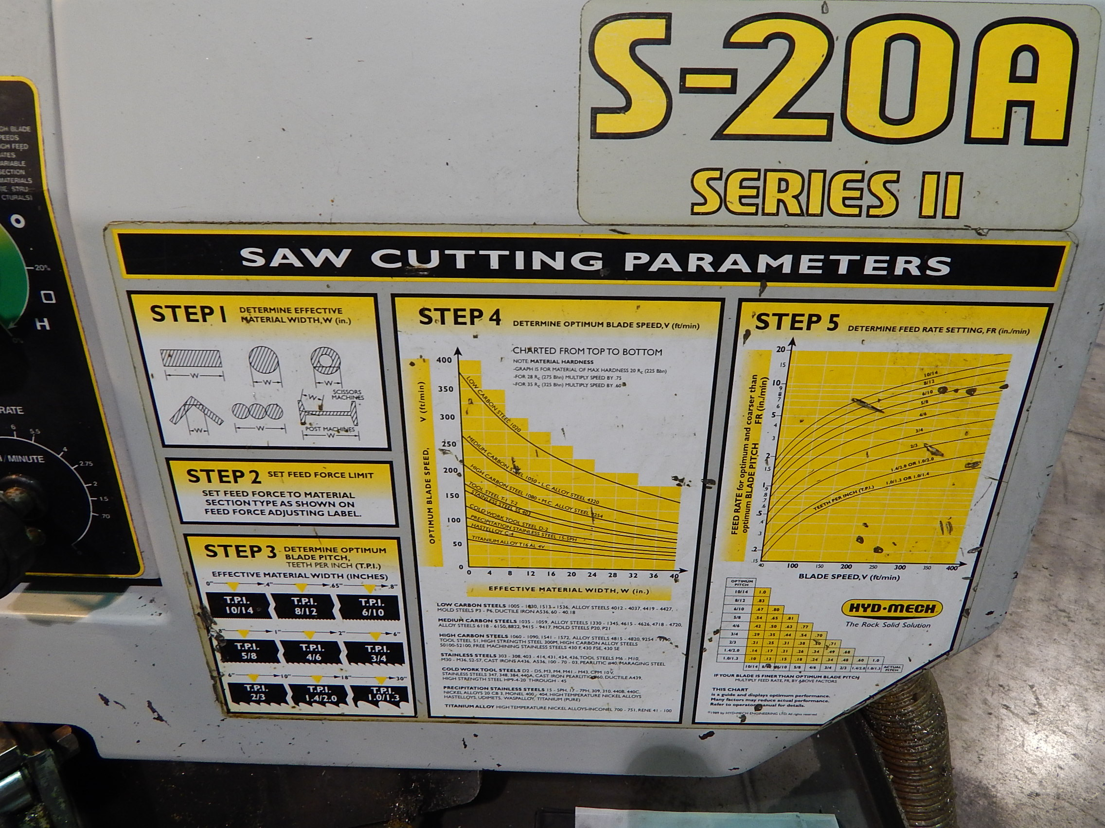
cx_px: 552
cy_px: 414
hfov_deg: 69.4
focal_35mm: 25
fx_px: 798
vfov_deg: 54.9
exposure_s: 1/25
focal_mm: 4.5
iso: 200
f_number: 3.1
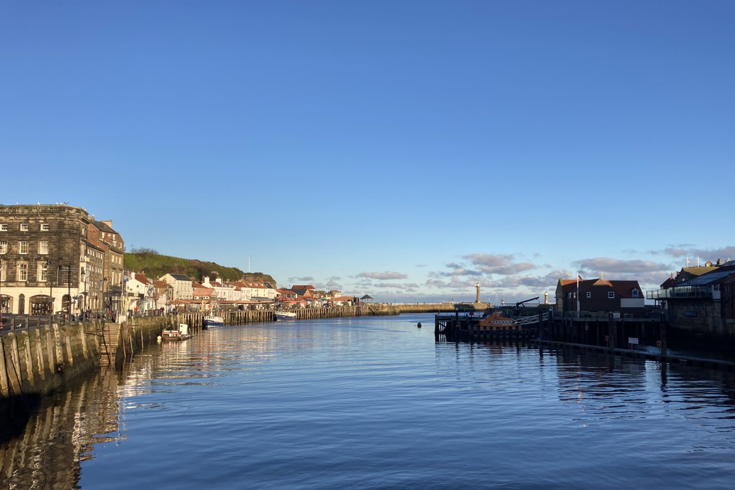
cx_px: 371
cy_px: 276
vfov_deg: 43.5
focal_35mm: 30
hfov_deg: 61.9
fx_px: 613
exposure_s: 1/1473
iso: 20
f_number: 1.8
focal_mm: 3.99
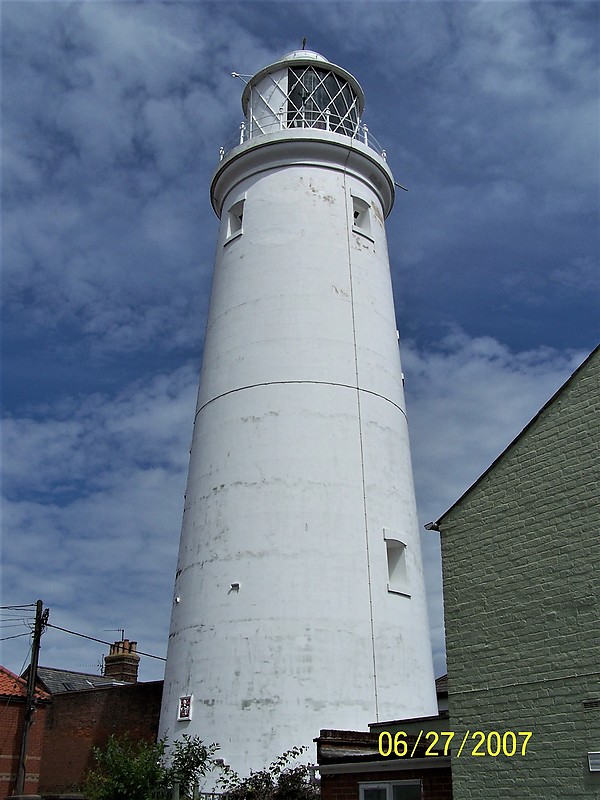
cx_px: 300
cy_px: 400
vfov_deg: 49.0
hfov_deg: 37.7
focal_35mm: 38
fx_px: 878
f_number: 5.6
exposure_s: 1/1500
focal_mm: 6.3
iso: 80
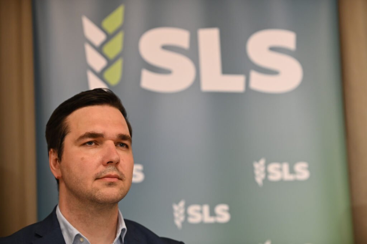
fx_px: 1019
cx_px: 184
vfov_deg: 13.7
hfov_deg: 20.4
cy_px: 122
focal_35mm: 100
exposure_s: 1/125
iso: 2000
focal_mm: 100
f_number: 3.2
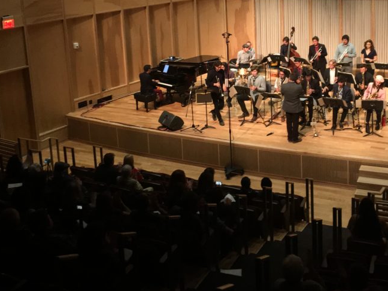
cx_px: 242
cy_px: 60
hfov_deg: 37.3
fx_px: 572
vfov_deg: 28.0
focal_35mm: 51
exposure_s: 1/30
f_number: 2.2
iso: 125
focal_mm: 4.15
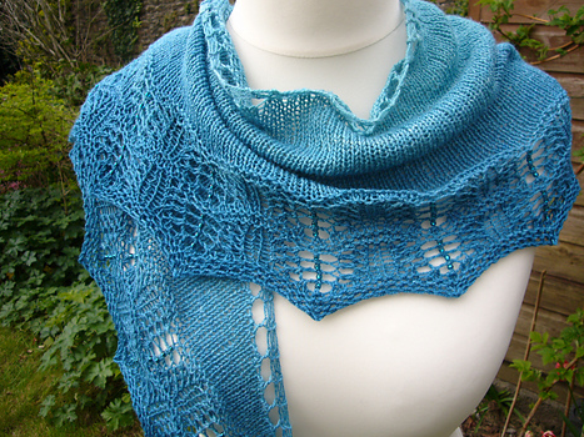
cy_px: 212
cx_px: 306
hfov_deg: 59.9
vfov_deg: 46.8
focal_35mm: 30
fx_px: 506
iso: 80
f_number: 2.8
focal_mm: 4.6
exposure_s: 1/400
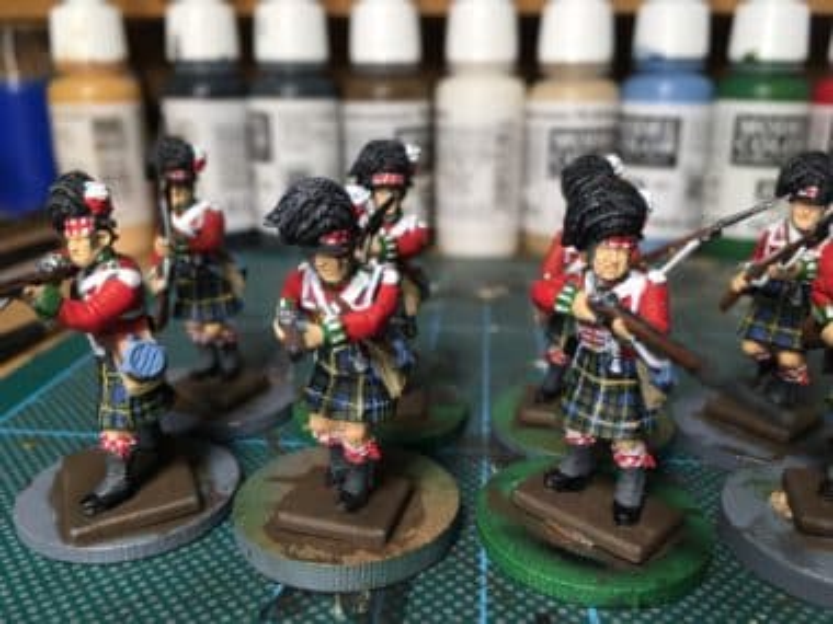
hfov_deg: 61.7
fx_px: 698
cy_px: 312
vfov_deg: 48.2
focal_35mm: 29
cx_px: 416
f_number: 2.2
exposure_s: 1/100
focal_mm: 4.15
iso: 40
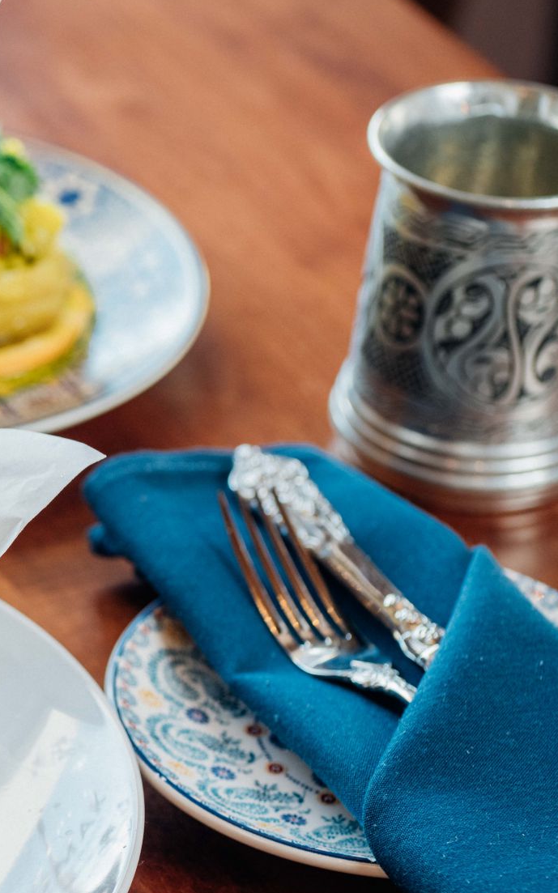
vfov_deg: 13.3
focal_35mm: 157
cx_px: -233
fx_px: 3822
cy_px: 519
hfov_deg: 8.2
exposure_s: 1/160
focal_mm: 85
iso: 800
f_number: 4
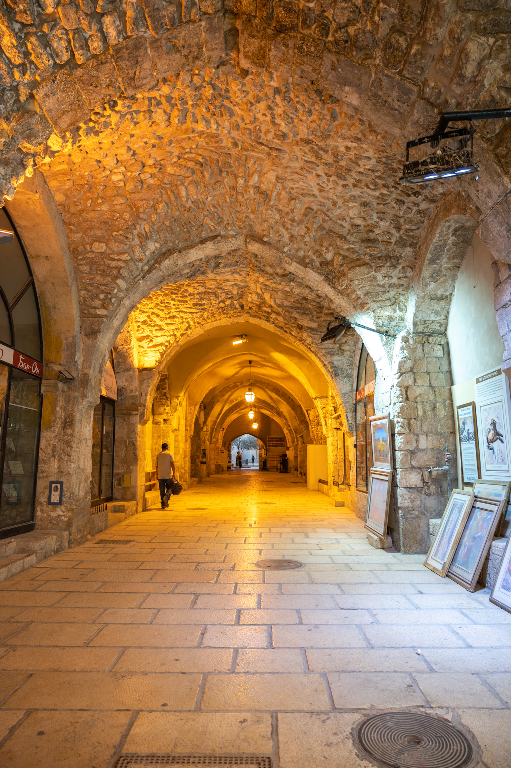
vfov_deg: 73.8
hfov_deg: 53.1
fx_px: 512
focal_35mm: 24
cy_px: 384
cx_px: 256
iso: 1000
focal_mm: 24
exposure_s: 1/125
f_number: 4
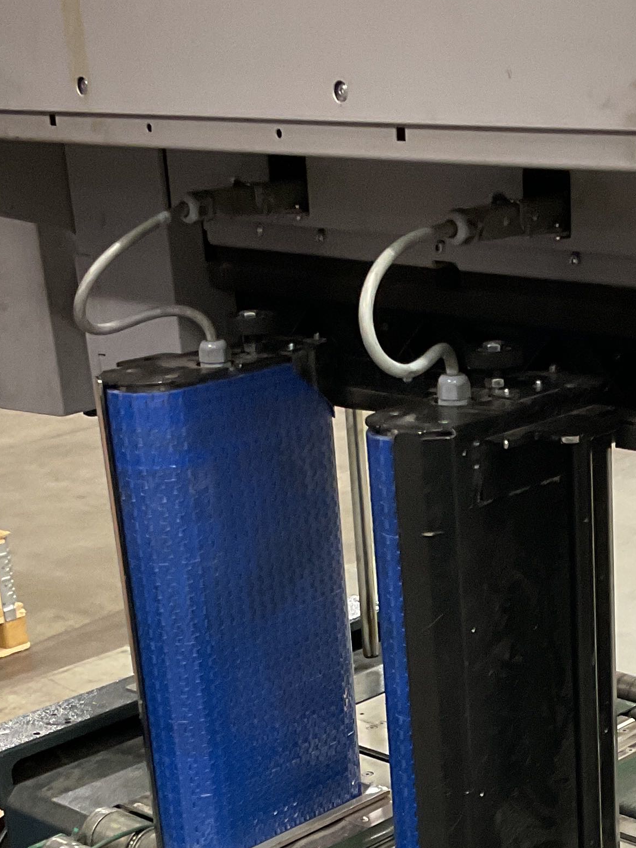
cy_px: 723
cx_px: 532
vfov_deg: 25.4
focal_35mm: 75
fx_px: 1837
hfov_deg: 19.4
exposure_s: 1/50
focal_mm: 3
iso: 160
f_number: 1.8
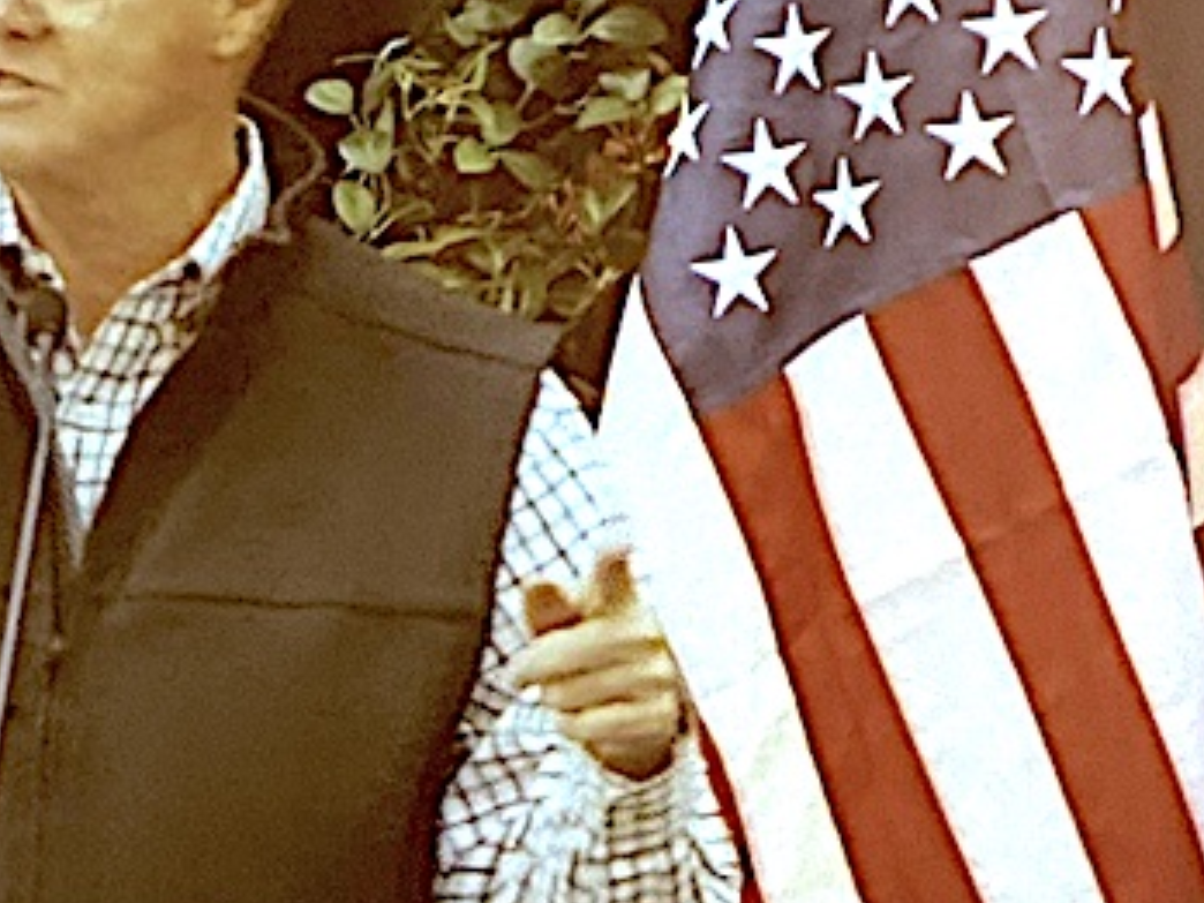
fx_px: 12243
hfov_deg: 5.6
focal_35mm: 352
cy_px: 320
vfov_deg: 4.2
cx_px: -69
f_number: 2.8
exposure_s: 1/48
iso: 200
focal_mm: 15.66
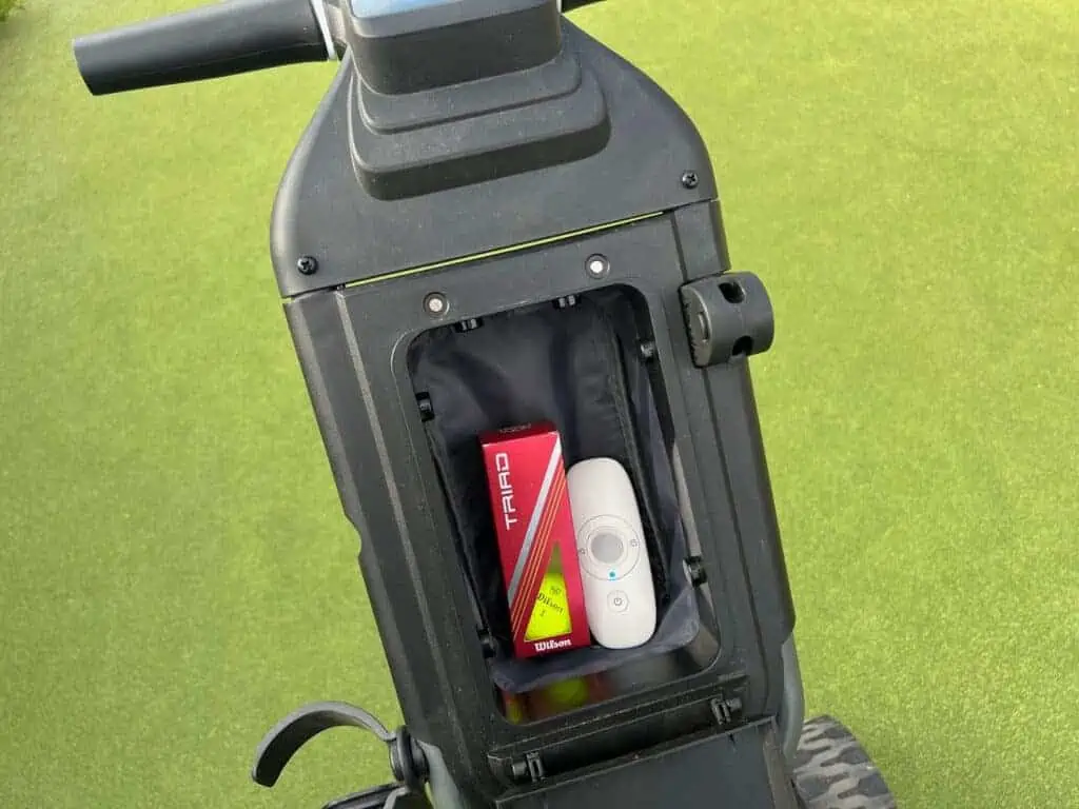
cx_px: 540
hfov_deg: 67.3
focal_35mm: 26
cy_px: 404
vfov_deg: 53.1
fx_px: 810
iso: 50
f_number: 1.5
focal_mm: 5.7
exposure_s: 1/350
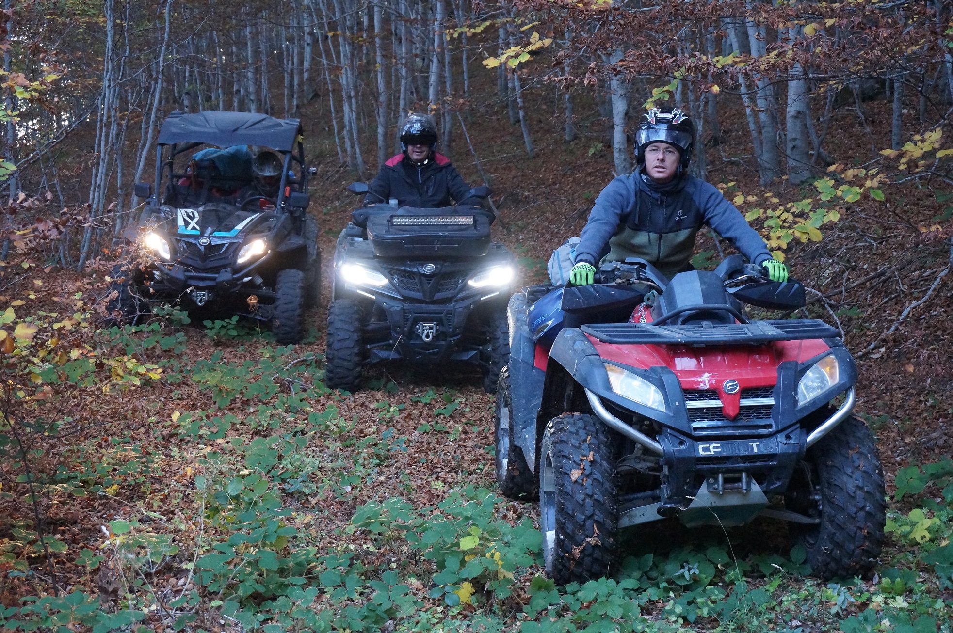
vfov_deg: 23.7
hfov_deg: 35.1
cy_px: 316
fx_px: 1507
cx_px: 476
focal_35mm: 57
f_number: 5.6
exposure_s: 1/160
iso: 3200
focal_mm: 38
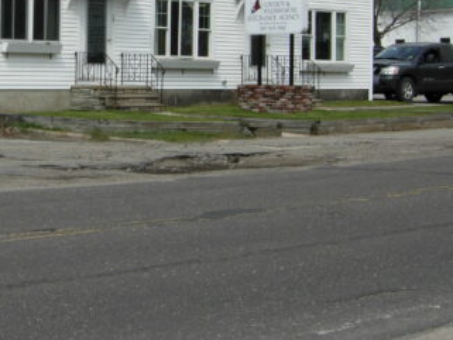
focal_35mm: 86
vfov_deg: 16.9
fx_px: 1126
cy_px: 37
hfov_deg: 22.2
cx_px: 42
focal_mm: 7.5
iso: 50
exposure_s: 1/342
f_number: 6.8
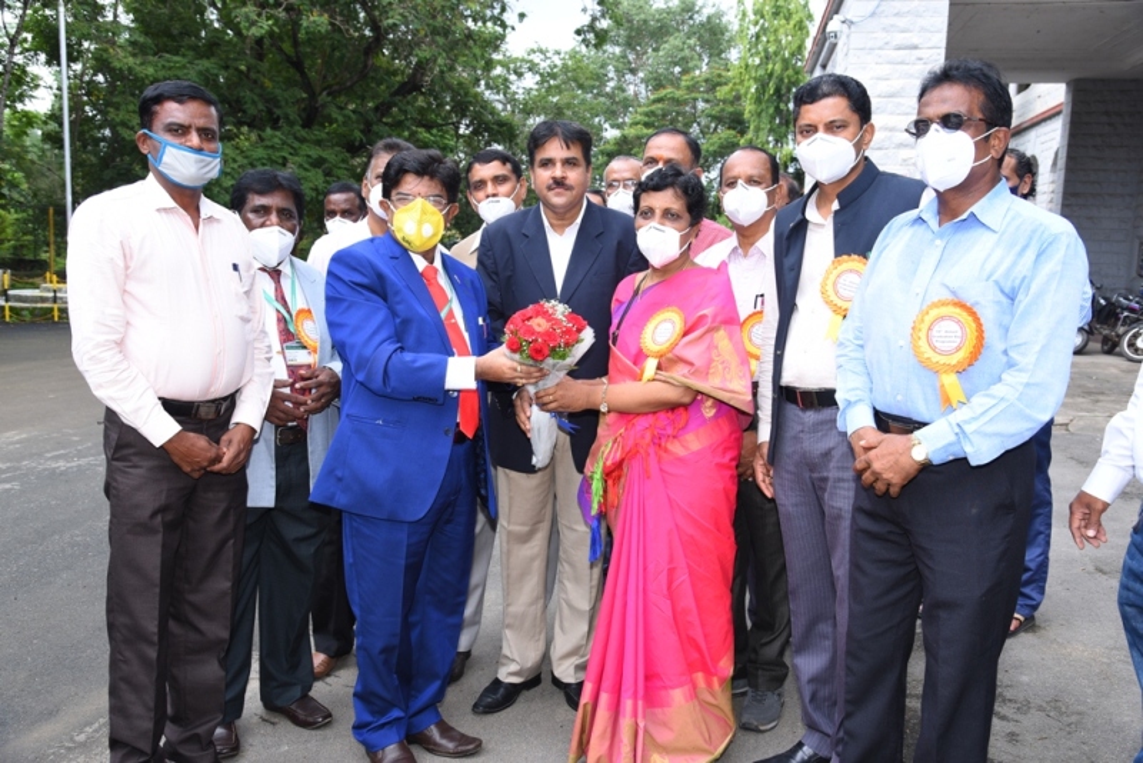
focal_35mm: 31
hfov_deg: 60.3
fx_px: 985
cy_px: 382
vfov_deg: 42.4
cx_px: 572
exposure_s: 1/200
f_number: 6.3
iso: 400
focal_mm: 31
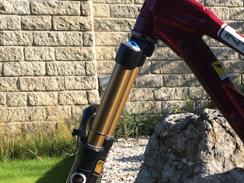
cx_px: 280
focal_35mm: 69
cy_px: 152
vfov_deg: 21.0
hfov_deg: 25.7
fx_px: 486
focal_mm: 4.15
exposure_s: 1/838
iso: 32
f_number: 2.2
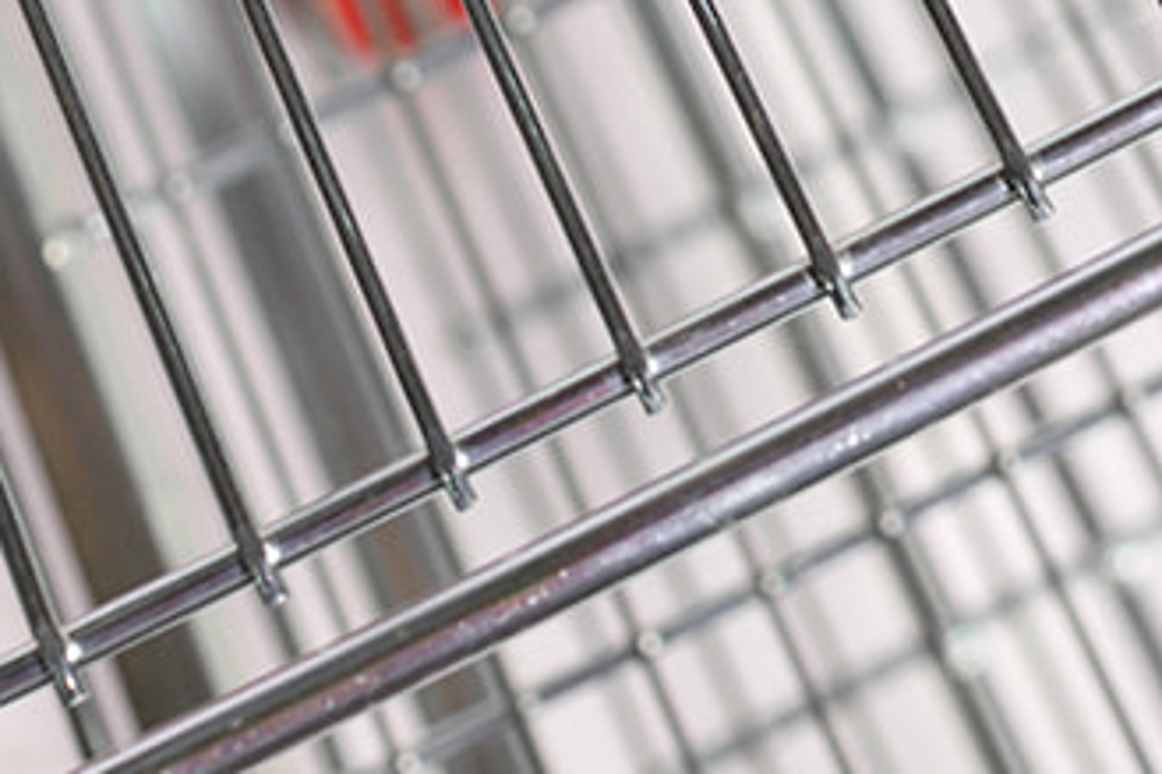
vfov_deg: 8.0
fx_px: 5484
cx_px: 1109
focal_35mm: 170
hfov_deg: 12.0
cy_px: -2
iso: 100
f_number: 4
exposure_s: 1/160
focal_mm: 35
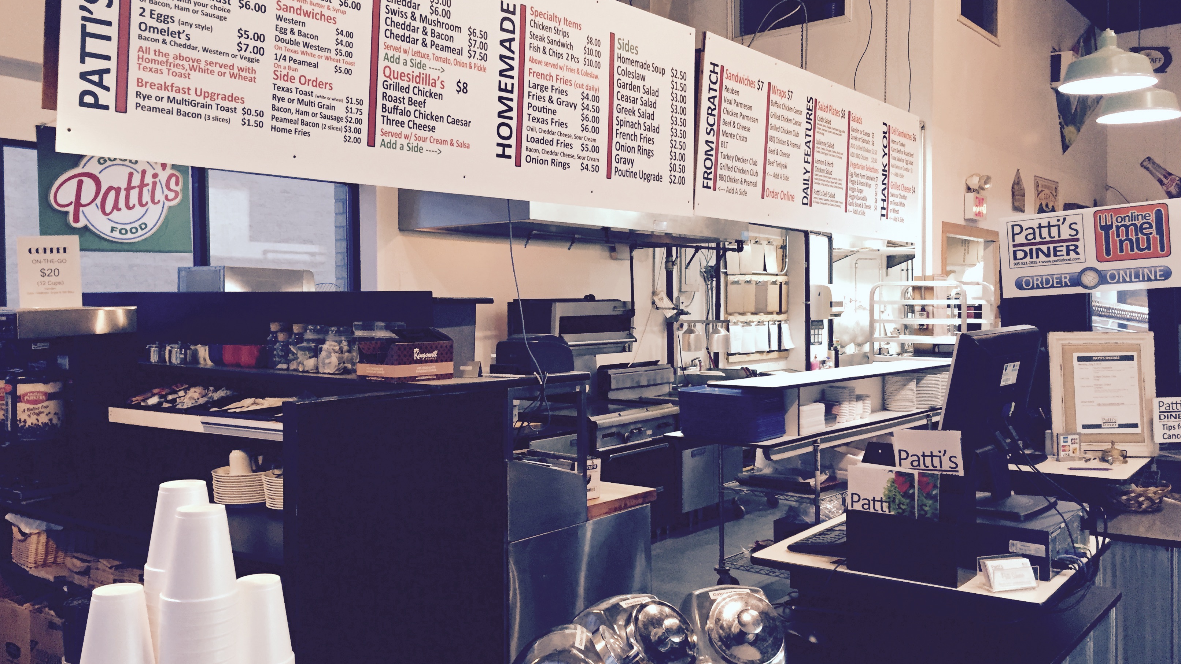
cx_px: 586
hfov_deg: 61.0
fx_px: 1002
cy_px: 320
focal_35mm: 32
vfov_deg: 36.7
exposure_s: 1/30
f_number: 2.2
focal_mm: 4.15
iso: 200
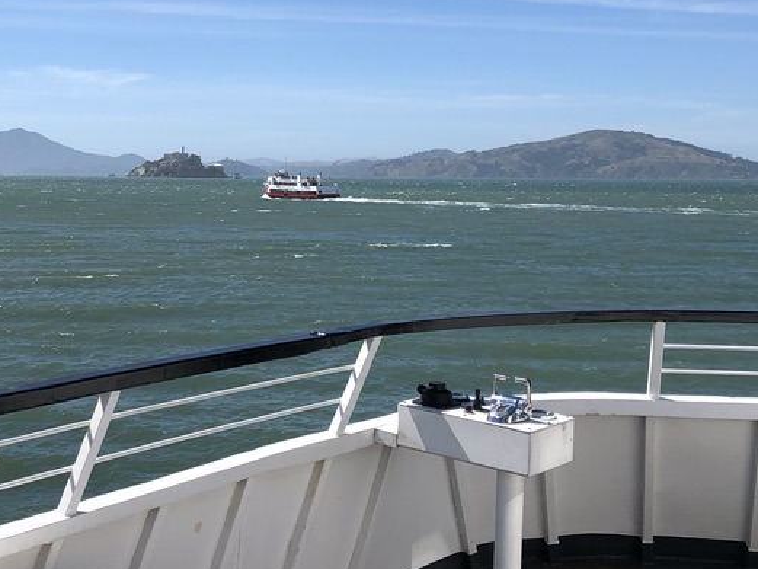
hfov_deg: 34.1
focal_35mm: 55
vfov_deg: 26.4
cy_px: 180
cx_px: 179
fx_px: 1205
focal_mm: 4
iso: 20
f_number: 1.8
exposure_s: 1/3003
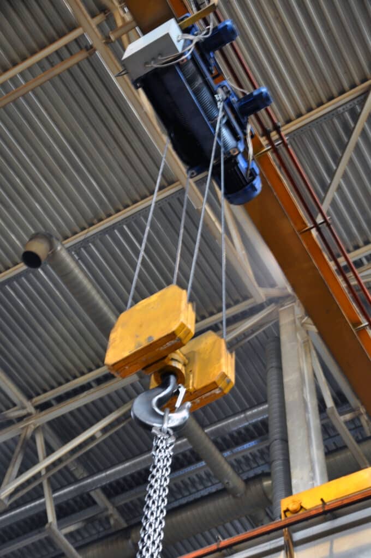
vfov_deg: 37.9
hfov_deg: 25.7
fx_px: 814
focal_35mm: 52
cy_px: 279
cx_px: 186
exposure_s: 1/10
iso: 400
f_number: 5
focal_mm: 35
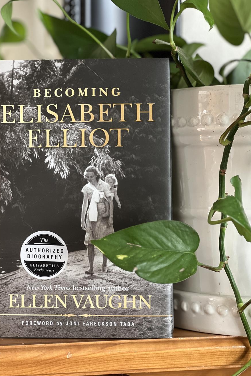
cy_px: 190
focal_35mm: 81
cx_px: 116
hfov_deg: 16.9
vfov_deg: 25.1
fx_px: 847
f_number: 2.8
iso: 250
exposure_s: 1/40
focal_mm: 9
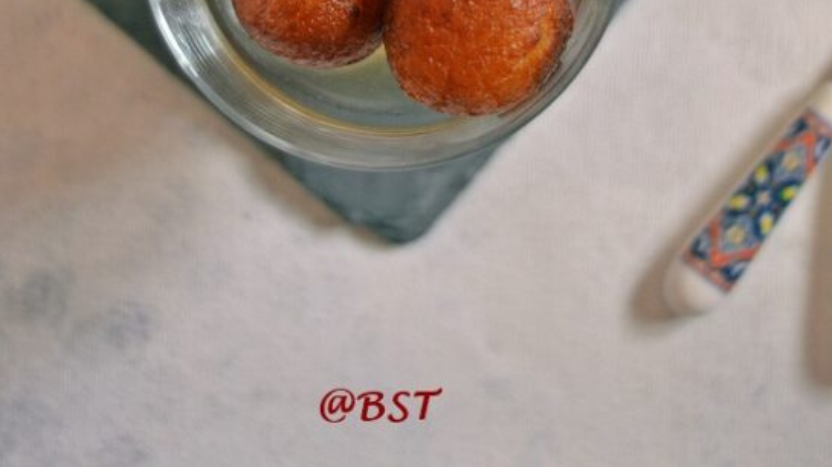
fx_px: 2624
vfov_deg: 10.0
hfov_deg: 18.0
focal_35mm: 119
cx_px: 417
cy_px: -161
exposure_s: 1/60
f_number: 1.8
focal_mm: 50
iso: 720
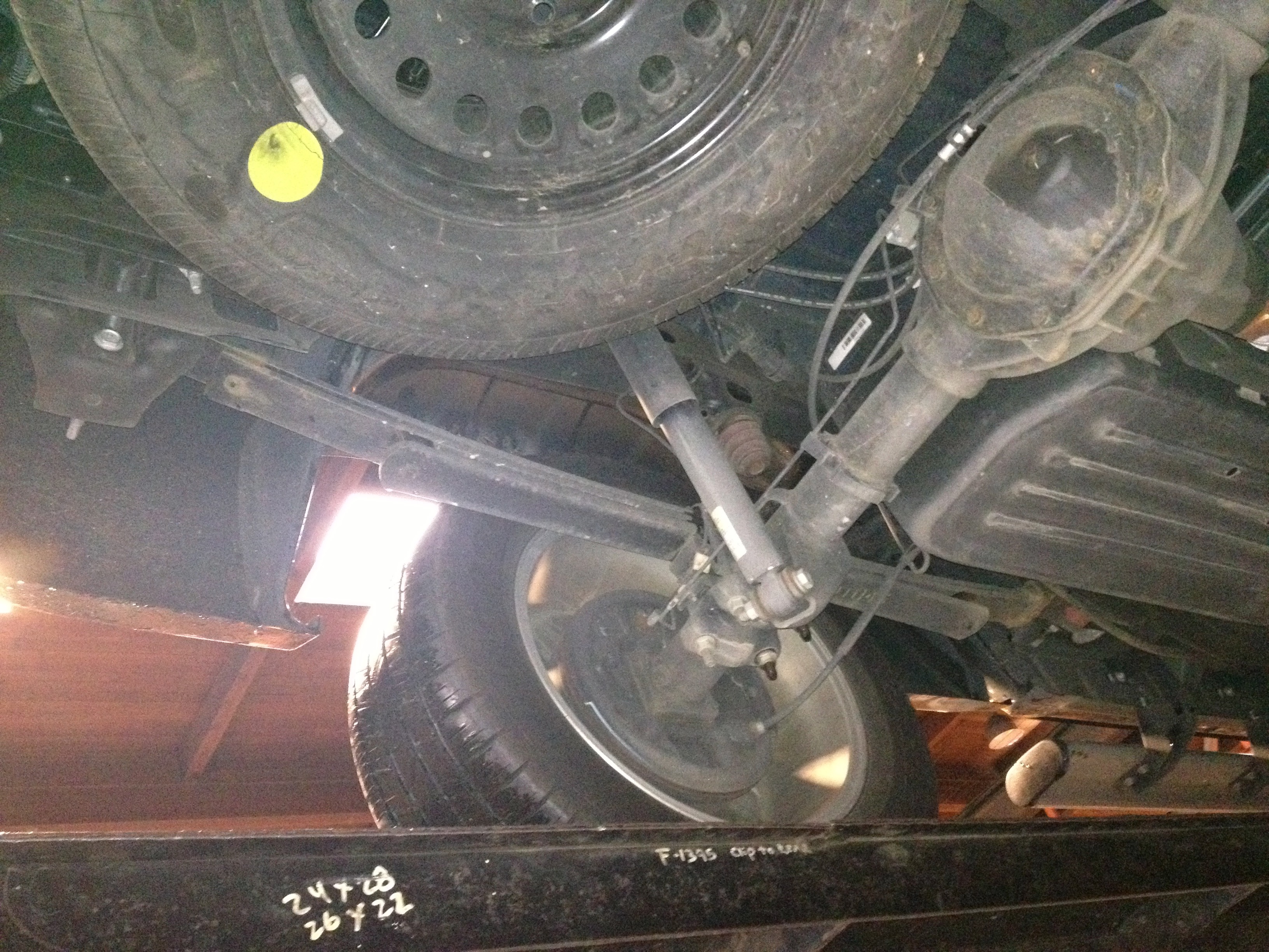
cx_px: 634
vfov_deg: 40.7
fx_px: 1283
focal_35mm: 35
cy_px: 476
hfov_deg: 52.6
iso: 800
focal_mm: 4.28
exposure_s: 1/16
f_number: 2.4
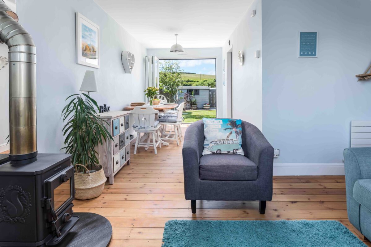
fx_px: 206
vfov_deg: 62.0
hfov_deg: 84.0
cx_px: 186
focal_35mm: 20
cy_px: 124
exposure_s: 1/10
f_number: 13
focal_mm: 20
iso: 320
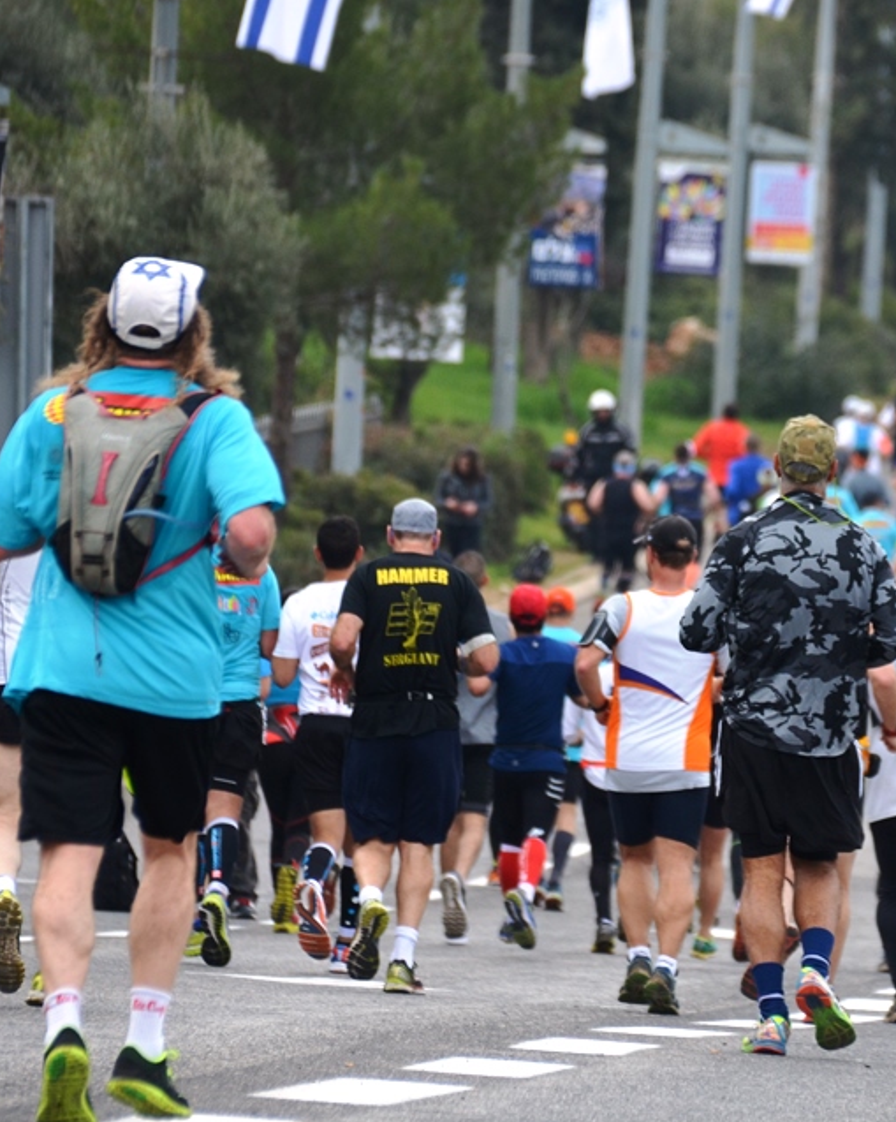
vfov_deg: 3.4
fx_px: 18742
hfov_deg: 2.7
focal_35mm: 565
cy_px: 555
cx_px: 648
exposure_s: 1/500
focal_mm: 250
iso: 360
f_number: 6.3
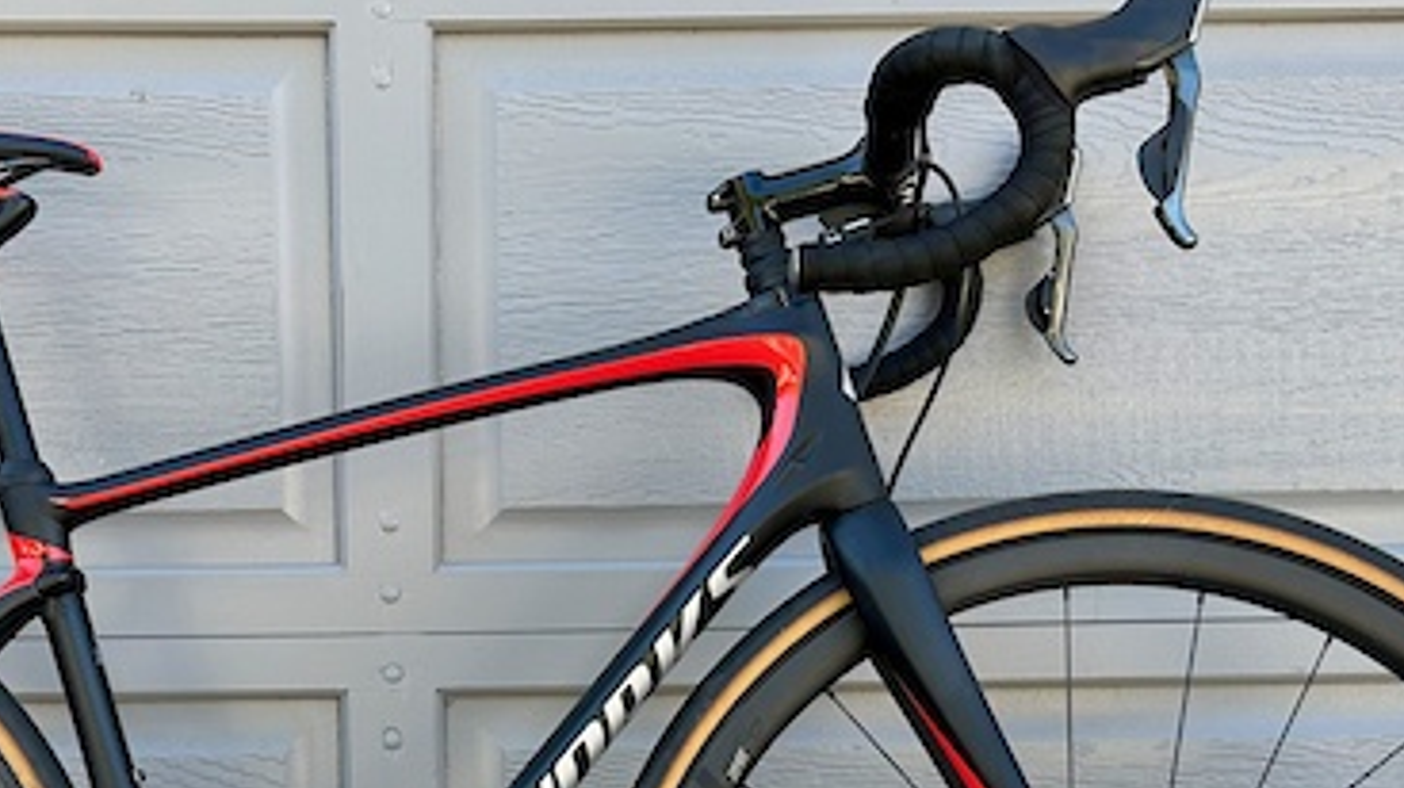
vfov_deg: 20.7
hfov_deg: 36.2
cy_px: 692
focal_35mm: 57
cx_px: 463
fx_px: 2121
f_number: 1.78
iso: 80
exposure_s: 1/372
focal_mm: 6.86
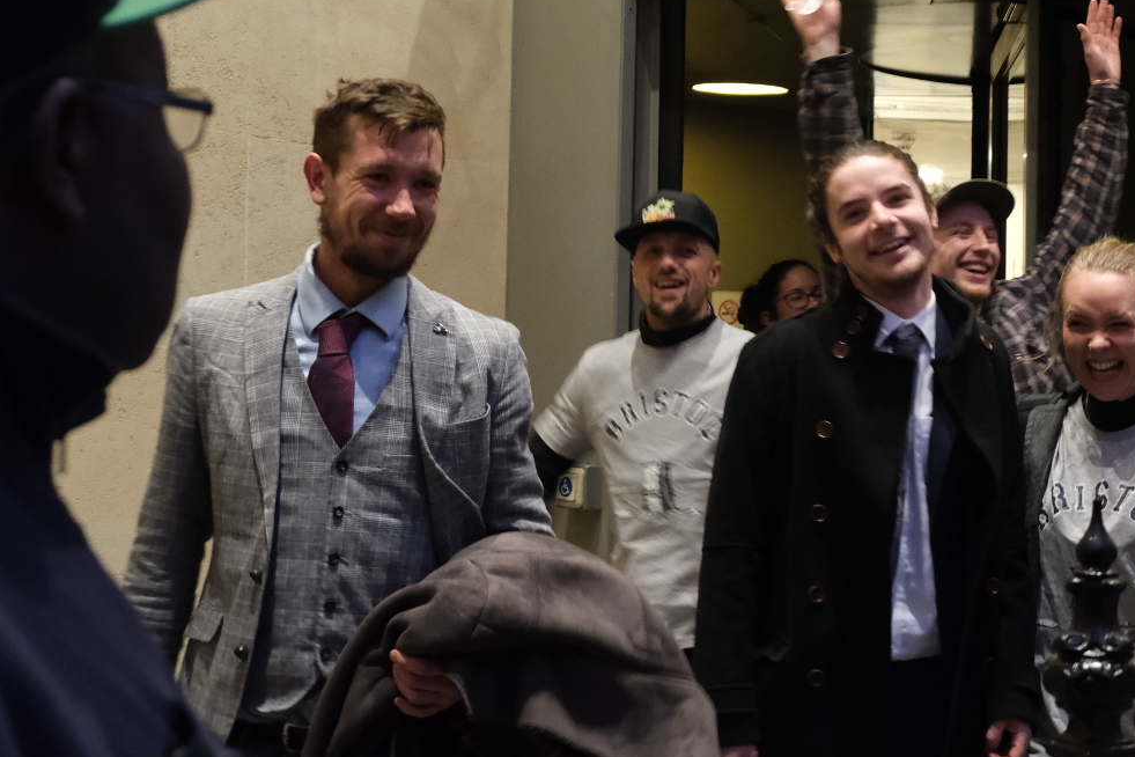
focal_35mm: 76
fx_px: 2396
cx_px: 915
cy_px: 264
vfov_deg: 17.9
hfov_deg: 26.1
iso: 3200
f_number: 4.2
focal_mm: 27.9
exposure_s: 1/40
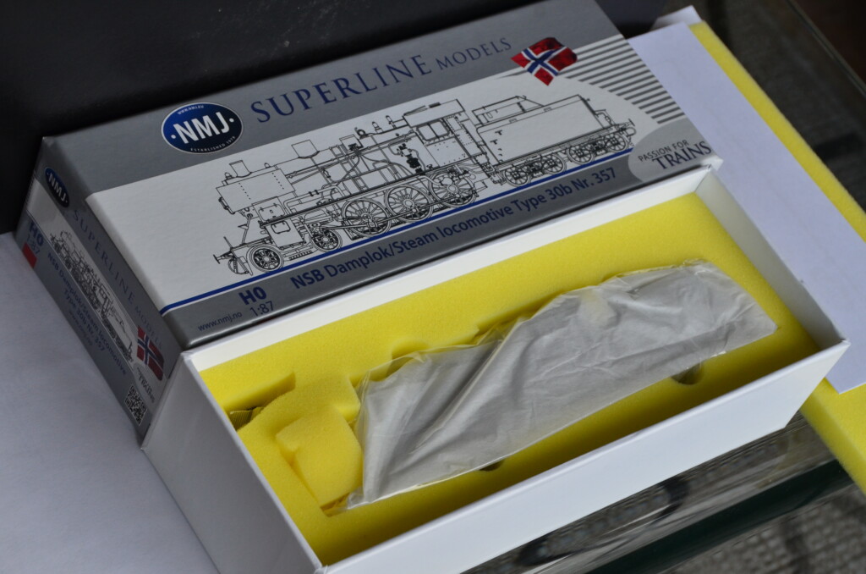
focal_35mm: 98
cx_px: 433
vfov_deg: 14.0
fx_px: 2340
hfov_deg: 21.0
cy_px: 287
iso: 720
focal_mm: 65
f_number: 9
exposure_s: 1/125
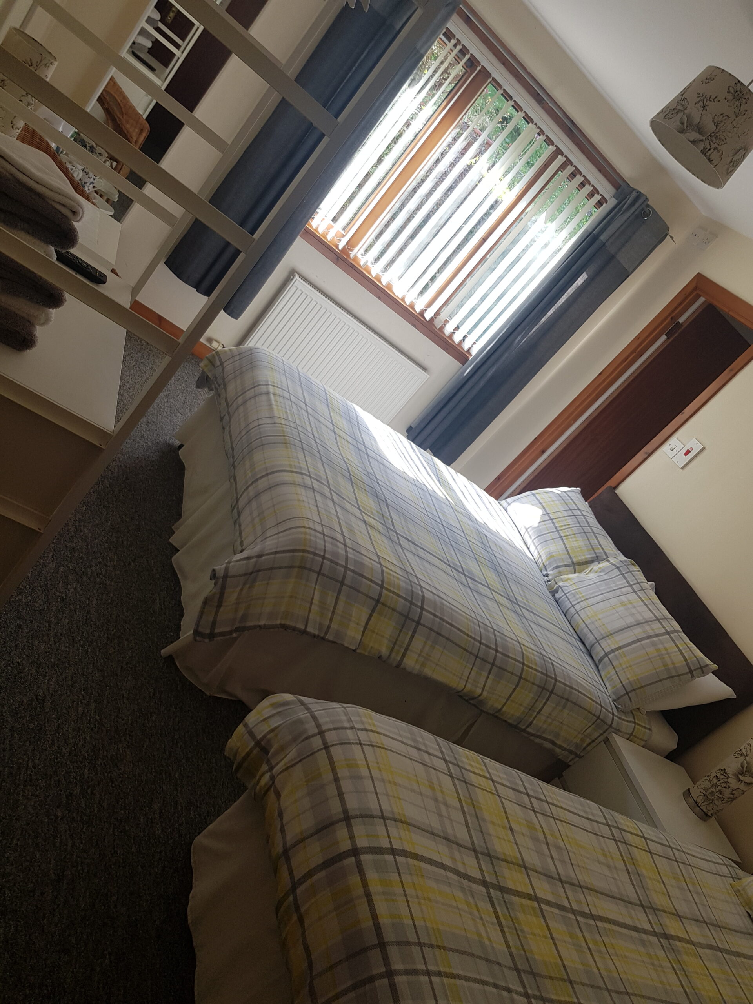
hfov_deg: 53.1
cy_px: 502
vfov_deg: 67.3
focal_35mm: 26
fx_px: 754
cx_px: 376
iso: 40
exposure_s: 1/144
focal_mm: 4.2
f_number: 1.7
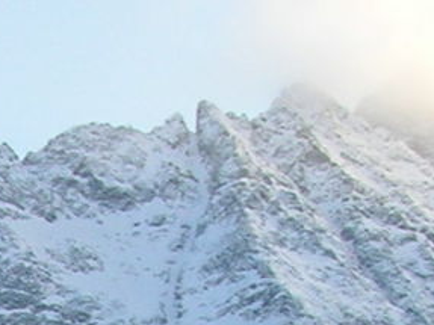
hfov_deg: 7.9
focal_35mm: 243
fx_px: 3045
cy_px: 798
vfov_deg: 5.9
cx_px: -361
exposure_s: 1/85
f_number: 4.9
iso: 50
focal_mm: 5.7
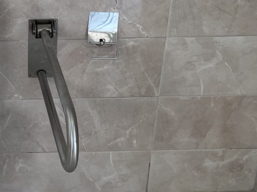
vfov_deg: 18.6
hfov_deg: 23.6
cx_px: -5
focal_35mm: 79
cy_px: 104
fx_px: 586
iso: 40
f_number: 1.6
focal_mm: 4.2
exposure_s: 1/100
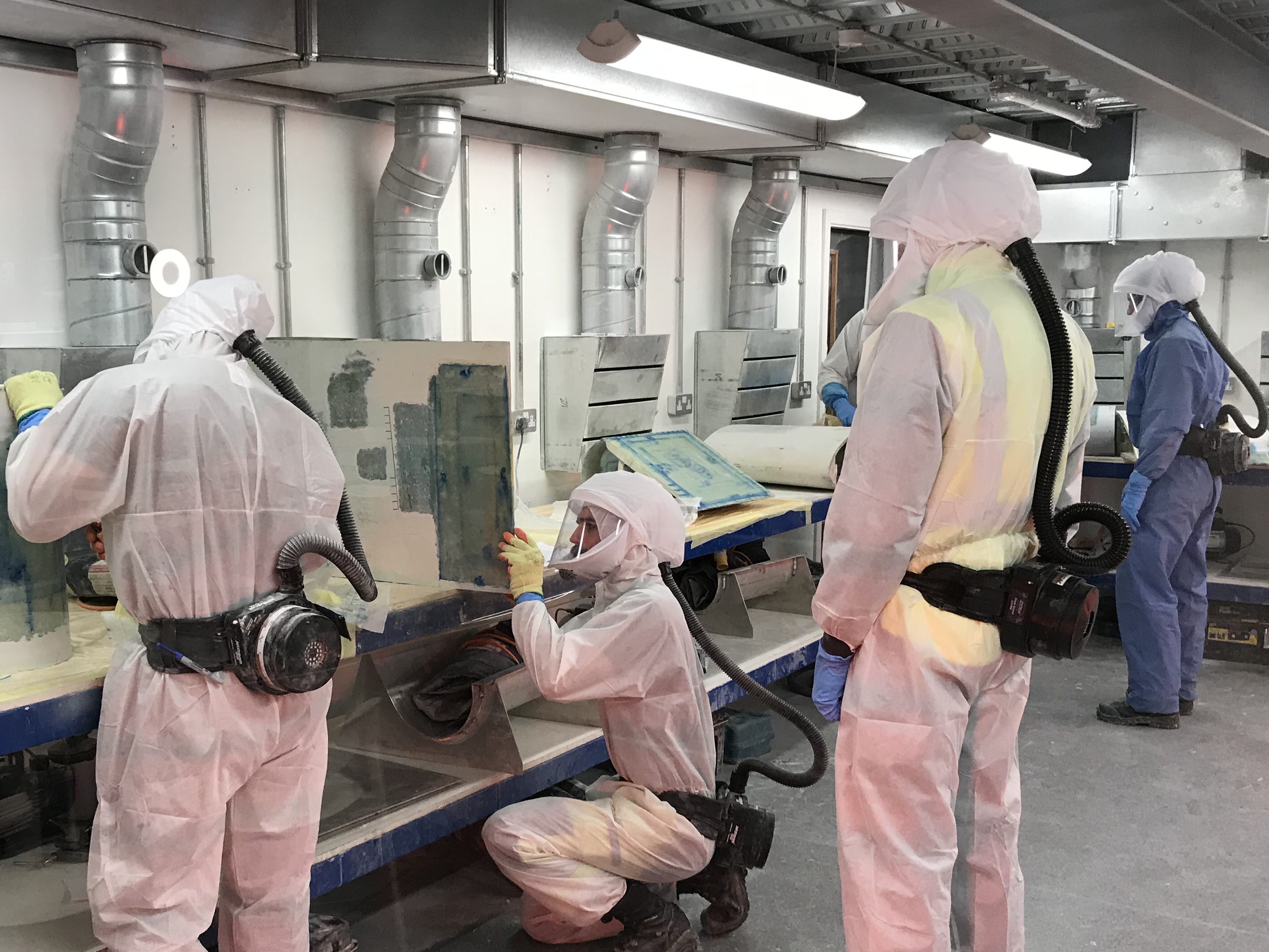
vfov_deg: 35.8
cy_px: 574
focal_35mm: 40
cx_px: 549
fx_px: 1466
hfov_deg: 46.7
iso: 25
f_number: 1.8
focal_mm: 3.99
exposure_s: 1/33
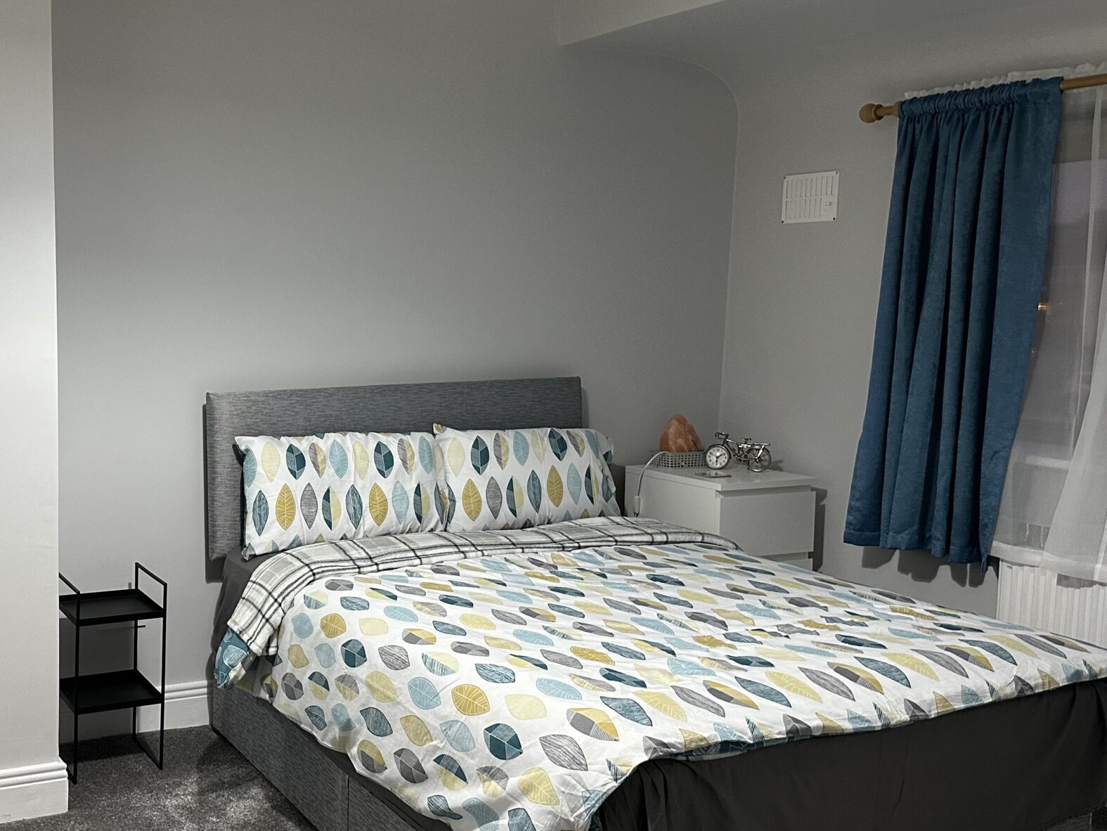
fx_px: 1247
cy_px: 430
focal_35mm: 39
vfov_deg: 36.8
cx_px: 321
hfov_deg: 46.6
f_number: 1.78
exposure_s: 1/50
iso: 250
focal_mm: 6.86
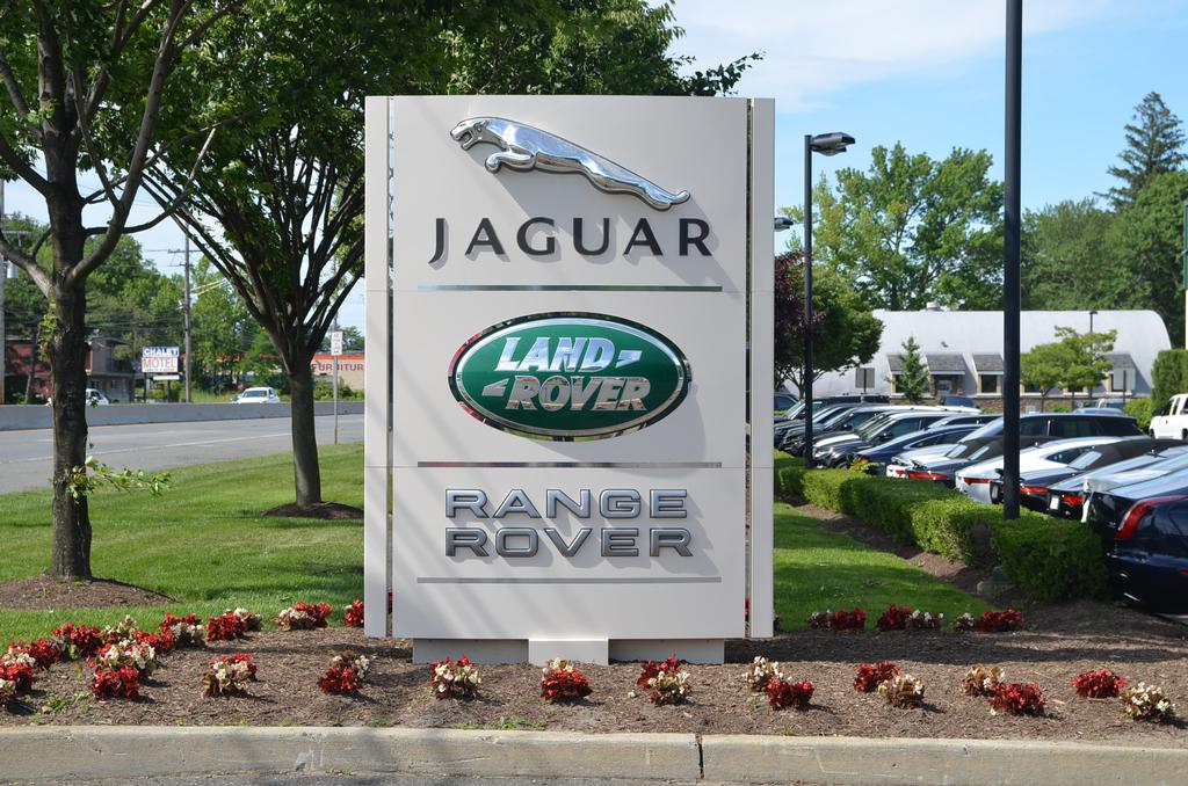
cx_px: 594
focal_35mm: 60
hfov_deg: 33.5
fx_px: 1976
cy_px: 393
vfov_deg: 22.5
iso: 100
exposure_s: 1/160
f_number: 6.3
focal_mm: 40
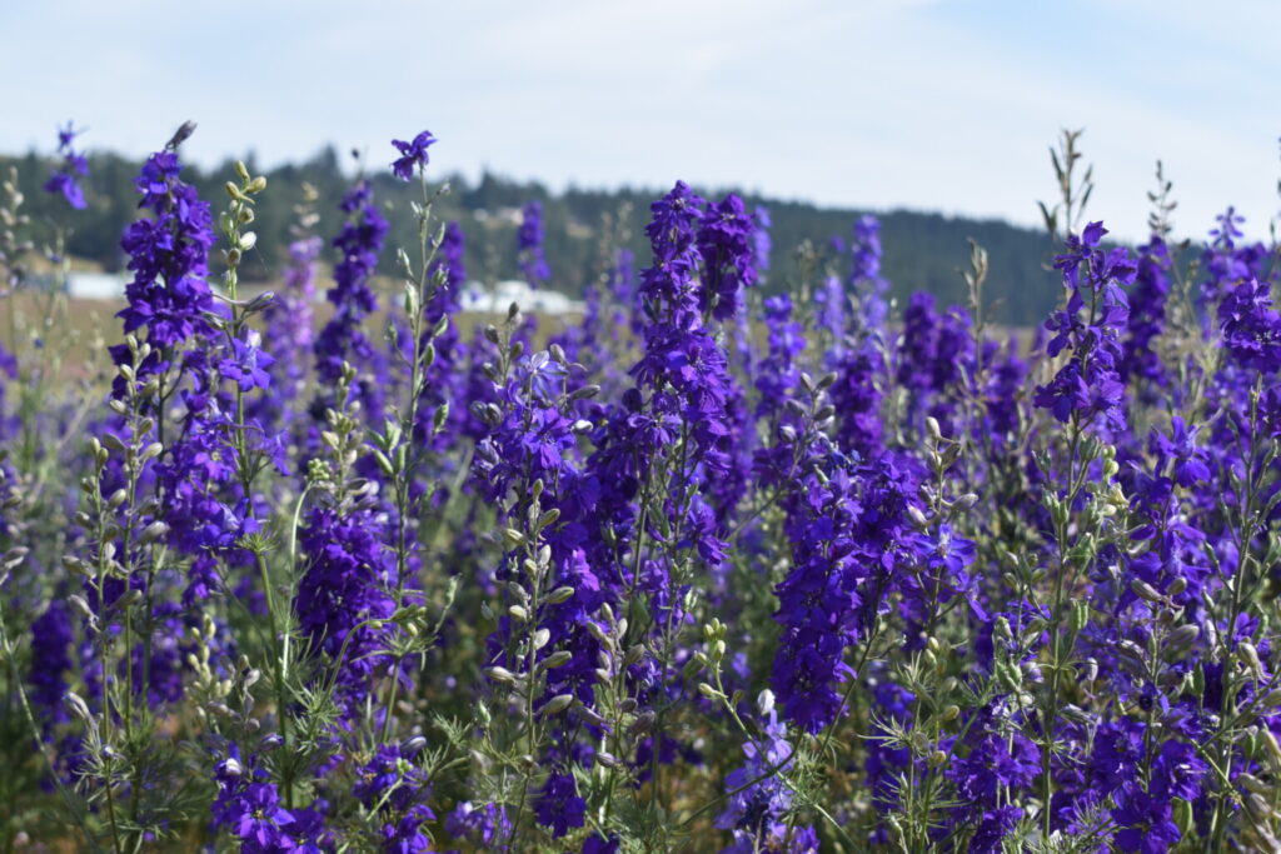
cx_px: 640
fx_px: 2028
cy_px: 427
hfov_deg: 35.0
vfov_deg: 23.8
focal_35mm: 57
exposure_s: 1/250
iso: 140
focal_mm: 38
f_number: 8
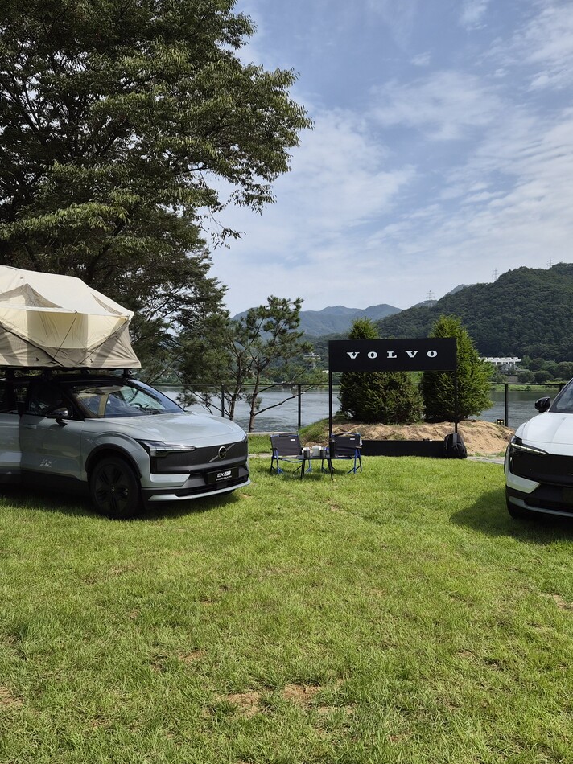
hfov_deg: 45.4
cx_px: 283
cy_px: 385
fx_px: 684
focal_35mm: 31
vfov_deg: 58.4
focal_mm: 5.4
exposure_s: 1/6800
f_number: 1.8
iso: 80
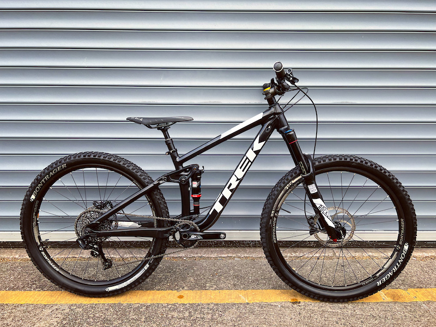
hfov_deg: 67.3
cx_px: 218
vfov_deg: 53.1
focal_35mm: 26
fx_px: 327
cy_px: 164
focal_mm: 5.7
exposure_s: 1/222
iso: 40
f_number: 1.5
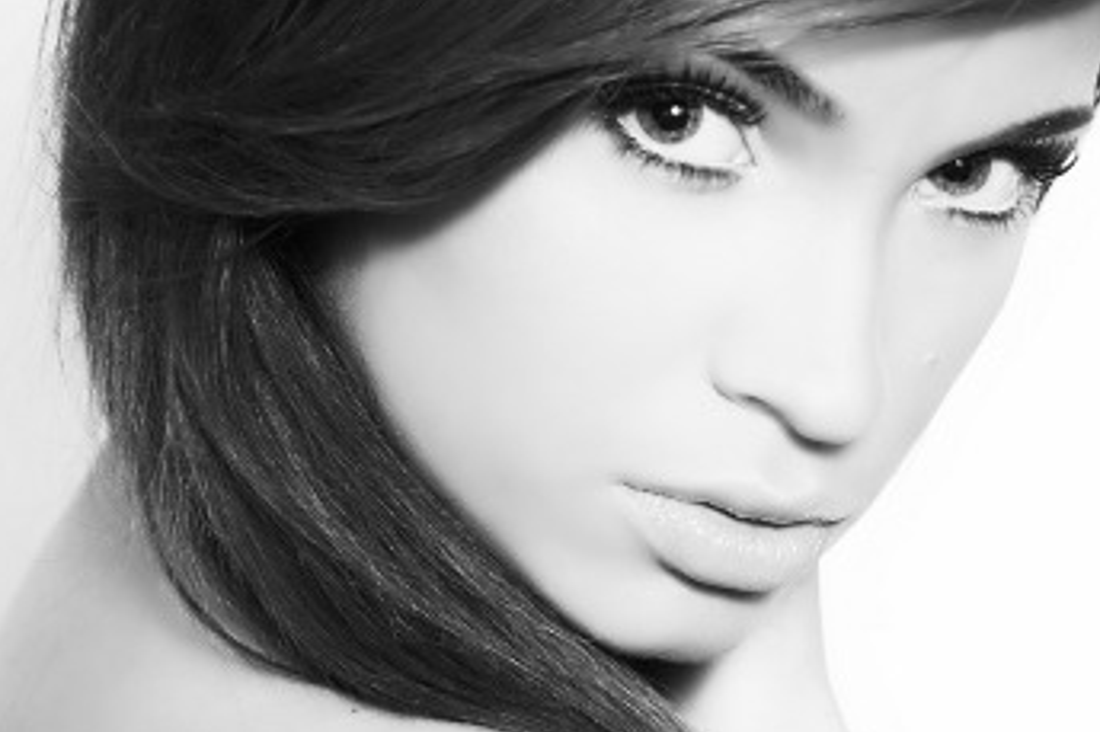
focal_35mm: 327
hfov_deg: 6.3
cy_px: 619
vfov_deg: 4.2
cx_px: 796
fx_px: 9986
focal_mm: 112
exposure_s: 1/125
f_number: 7.1
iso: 200
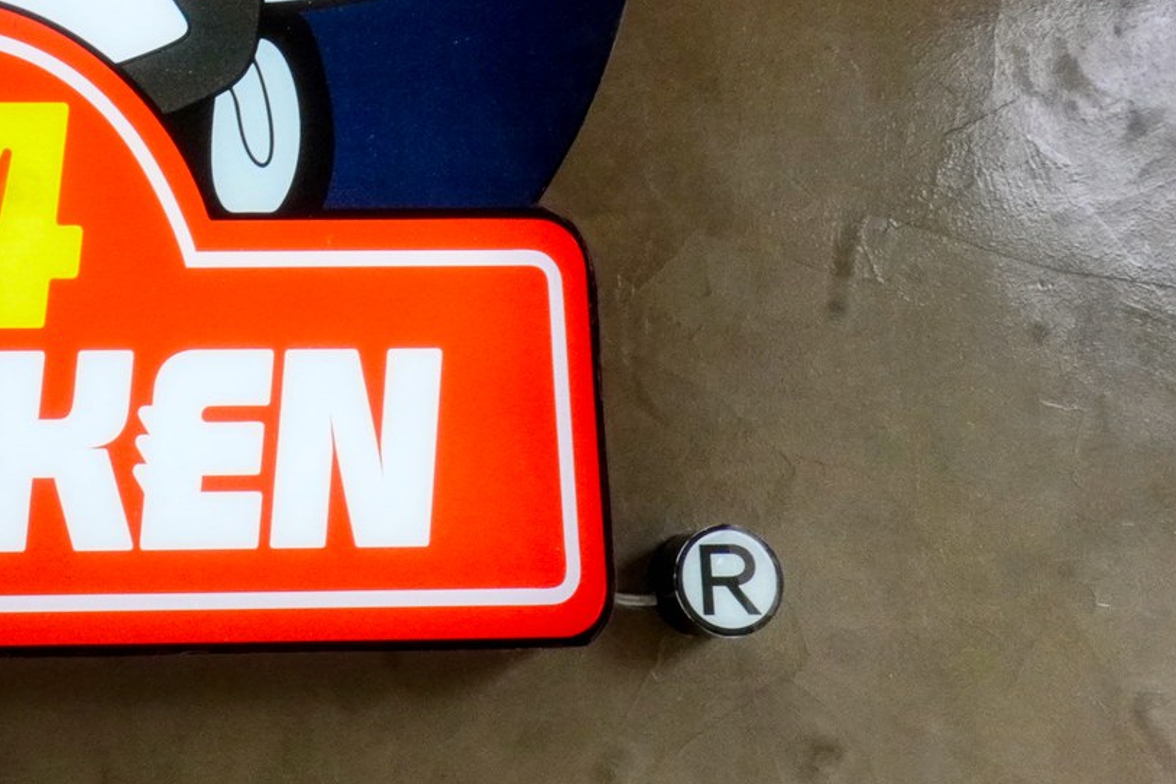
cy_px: -76
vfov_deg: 14.5
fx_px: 3013
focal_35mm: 92
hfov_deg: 21.2
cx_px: -65
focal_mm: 25
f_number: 22
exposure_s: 1/20
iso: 1250
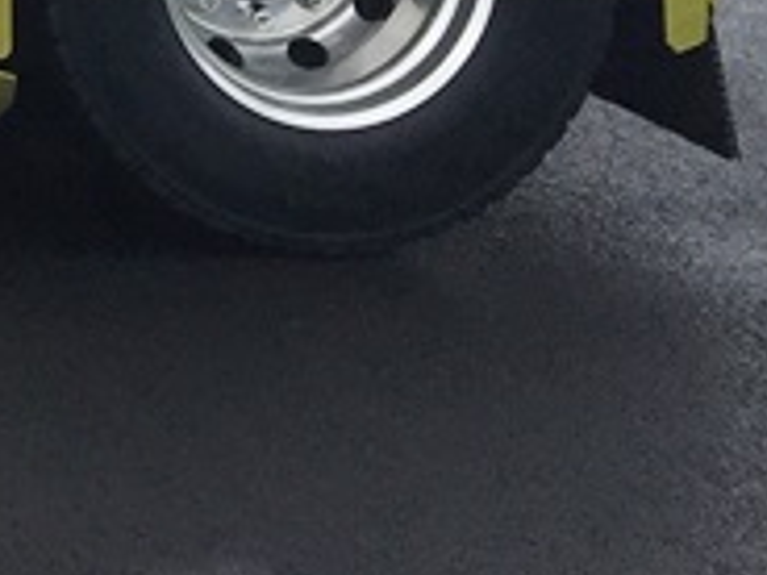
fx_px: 3567
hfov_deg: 10.6
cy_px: -929
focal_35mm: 161
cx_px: -1046
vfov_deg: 8.3
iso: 32
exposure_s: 1/608
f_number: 2.2
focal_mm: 4.15
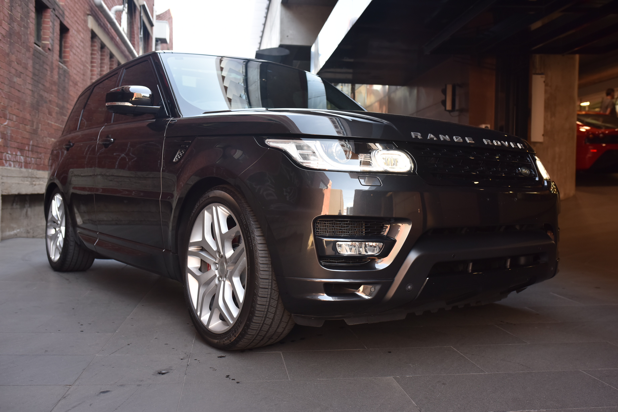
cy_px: 206
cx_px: 309
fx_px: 601
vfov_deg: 37.9
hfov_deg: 54.4
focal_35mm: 35
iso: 640
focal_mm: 35
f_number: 4
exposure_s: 1/250
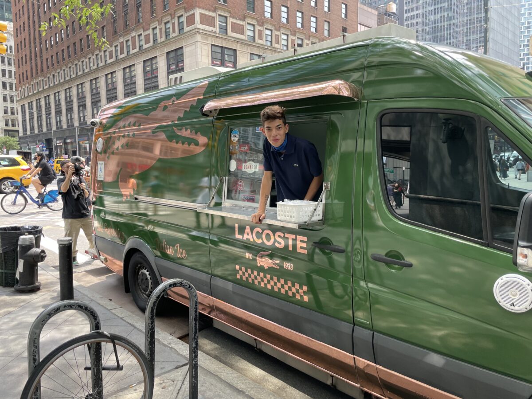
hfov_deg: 67.3
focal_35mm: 26
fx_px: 400
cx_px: 266
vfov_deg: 53.1
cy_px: 200
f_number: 1.6
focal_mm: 4.2
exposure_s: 1/148
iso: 32
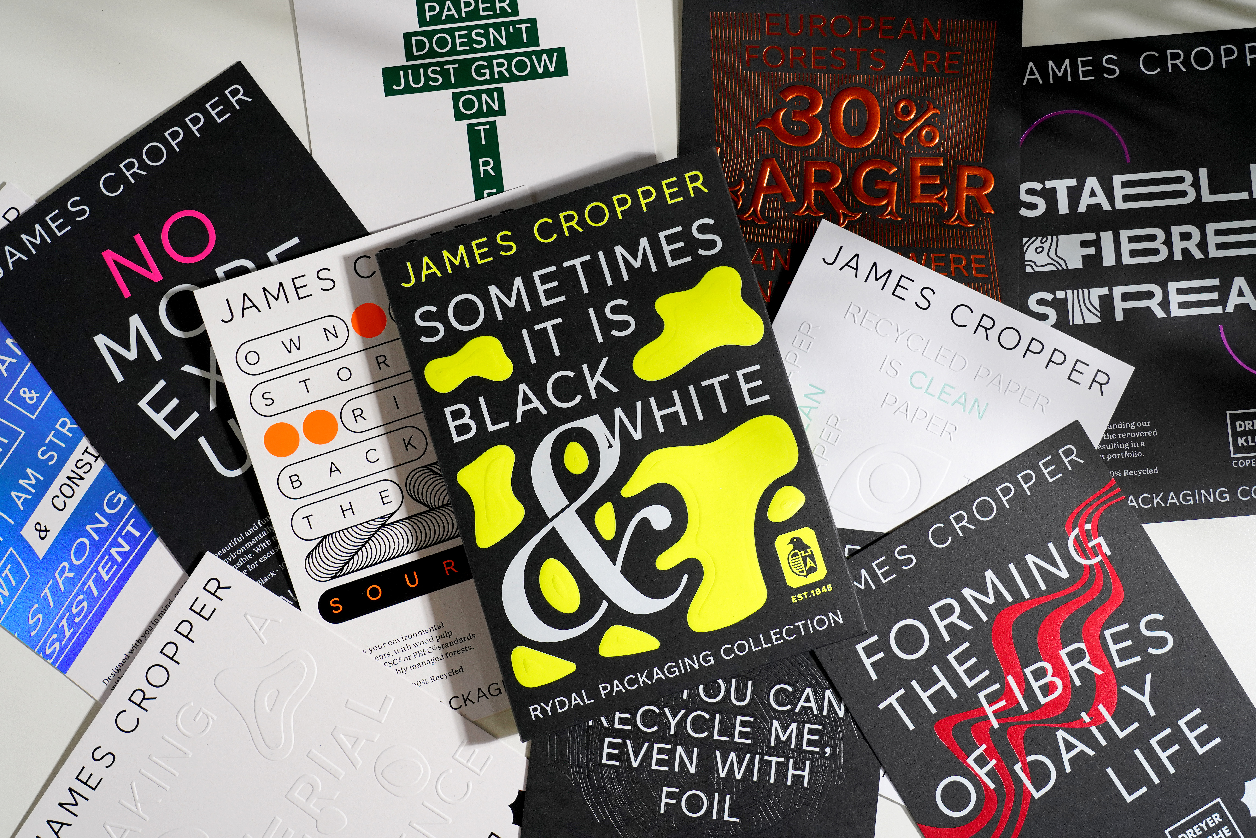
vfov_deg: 34.2
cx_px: 628
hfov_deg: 49.5
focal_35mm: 39
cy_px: 419
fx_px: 1361
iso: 800
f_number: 7.1
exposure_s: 1/125
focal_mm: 39
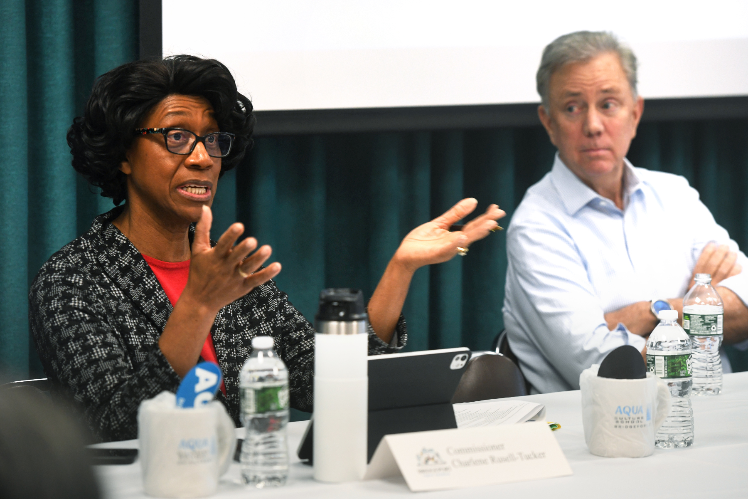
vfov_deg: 10.2
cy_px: 250
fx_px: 2805
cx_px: 374
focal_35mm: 135
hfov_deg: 15.2
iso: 1600
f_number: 4
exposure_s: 1/125
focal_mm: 135
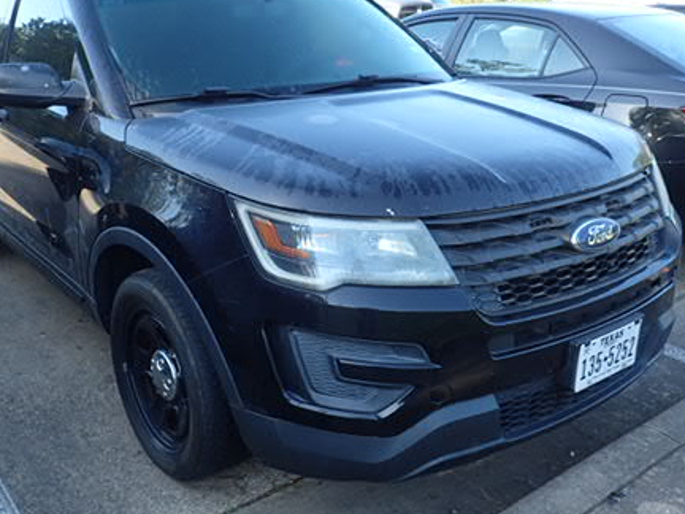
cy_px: 246
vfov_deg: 38.7
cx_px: 303
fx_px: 732
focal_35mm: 37
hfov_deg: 50.0
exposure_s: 1/160
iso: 100
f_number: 2.8
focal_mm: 4.5
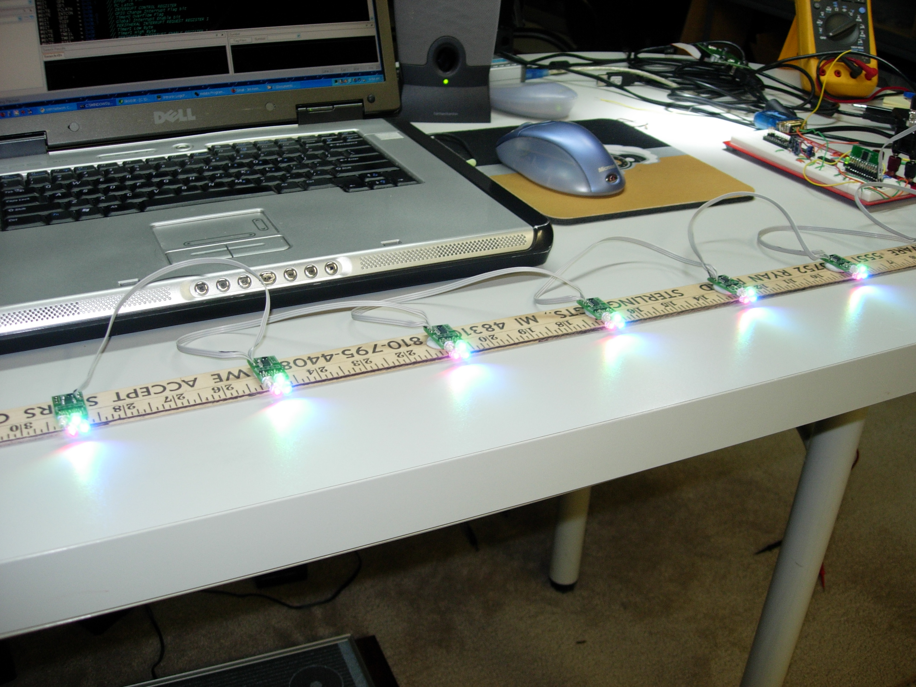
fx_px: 1006
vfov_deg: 37.7
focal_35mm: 38
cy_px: 344
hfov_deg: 49.0
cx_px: 458
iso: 79
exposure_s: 1/34.8
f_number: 2.8
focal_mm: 7.8
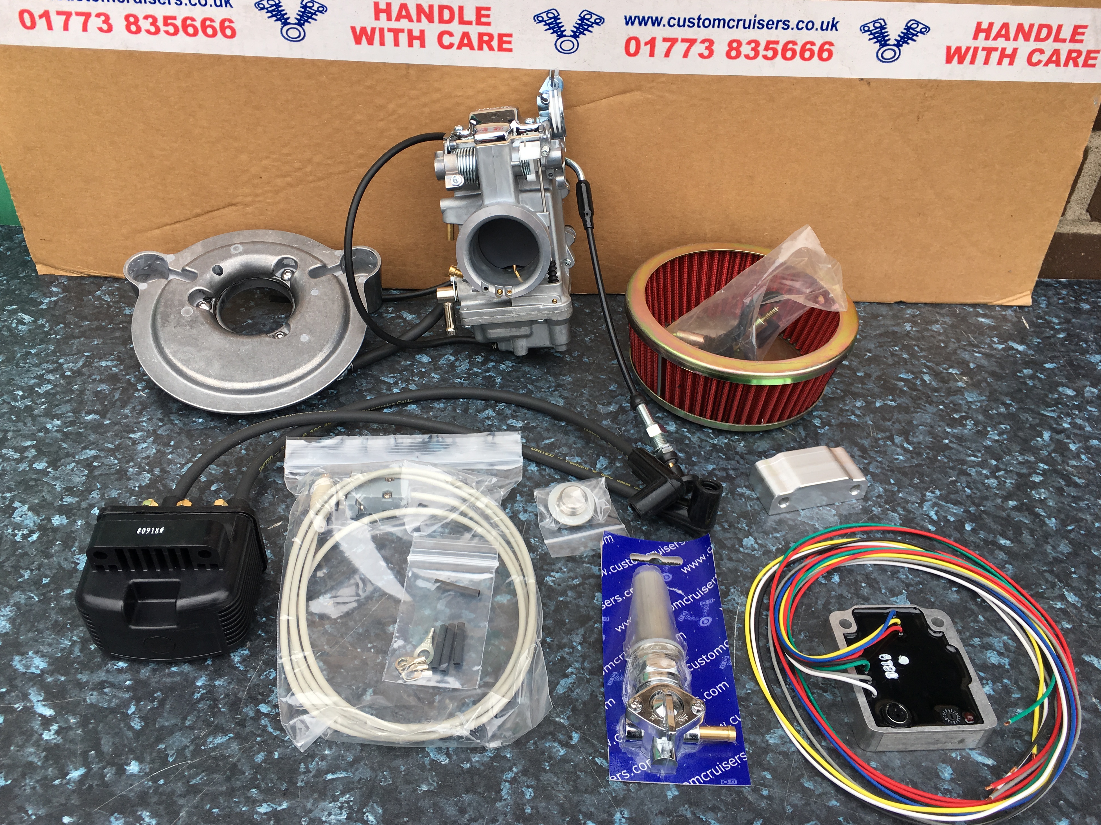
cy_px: 406
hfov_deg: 60.0
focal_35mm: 30
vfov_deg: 46.8
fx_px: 954
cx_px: 539
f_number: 2.2
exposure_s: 1/295
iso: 25
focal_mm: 4.15
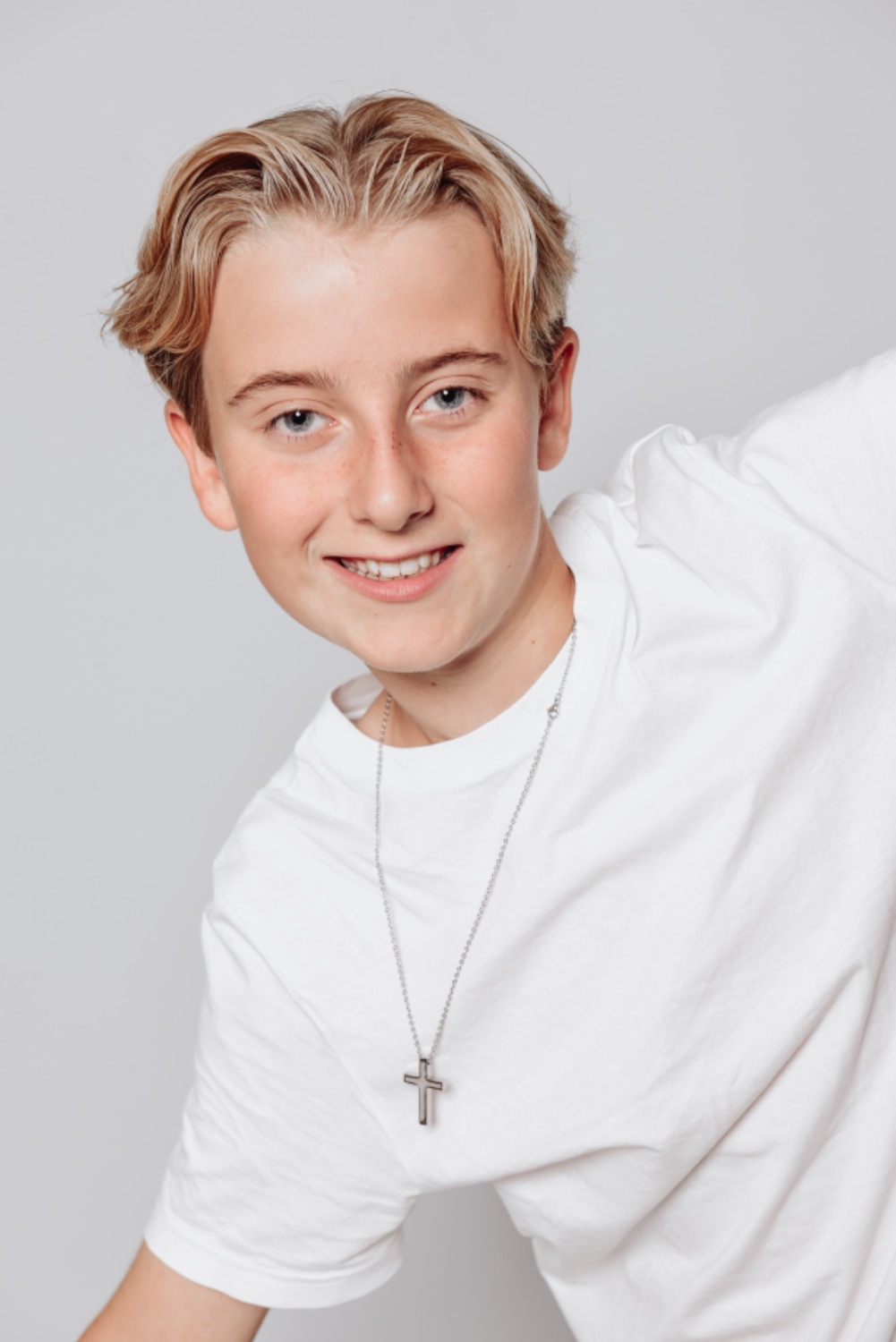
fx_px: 2611
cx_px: 448
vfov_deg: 28.8
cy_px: 671
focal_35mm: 70
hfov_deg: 19.5
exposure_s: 1/160
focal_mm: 70
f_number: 9
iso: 250
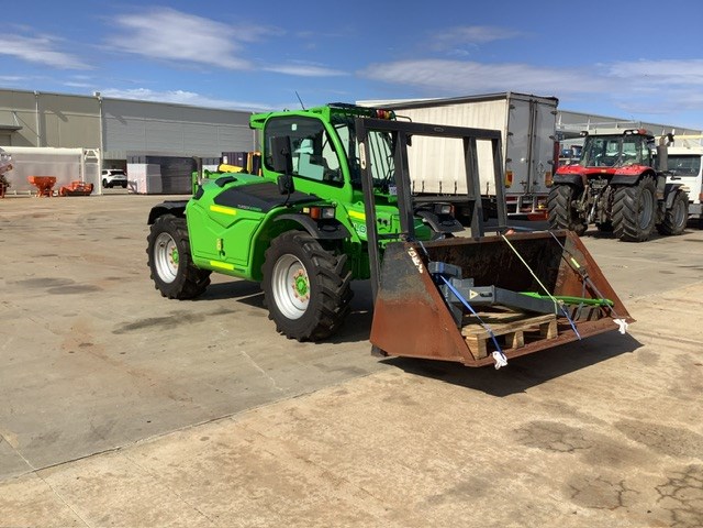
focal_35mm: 31
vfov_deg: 45.4
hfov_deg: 58.4
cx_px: 352
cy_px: 264
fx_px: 630
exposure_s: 1/1698
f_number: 2.4
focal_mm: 3.3
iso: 25
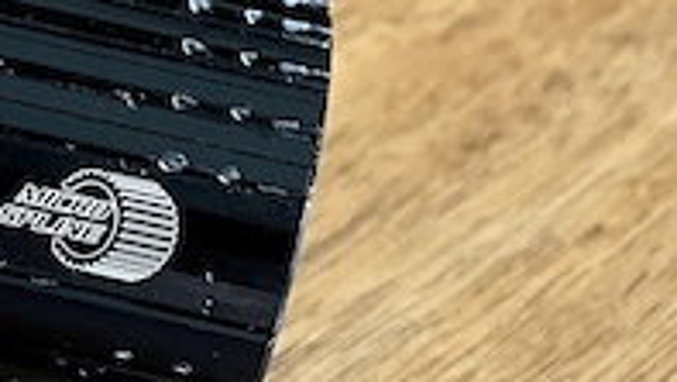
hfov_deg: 17.9
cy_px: 179
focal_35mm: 115
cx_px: -89
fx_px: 2065
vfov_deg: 10.6
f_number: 1.6
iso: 500
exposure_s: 1/30
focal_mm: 4.2
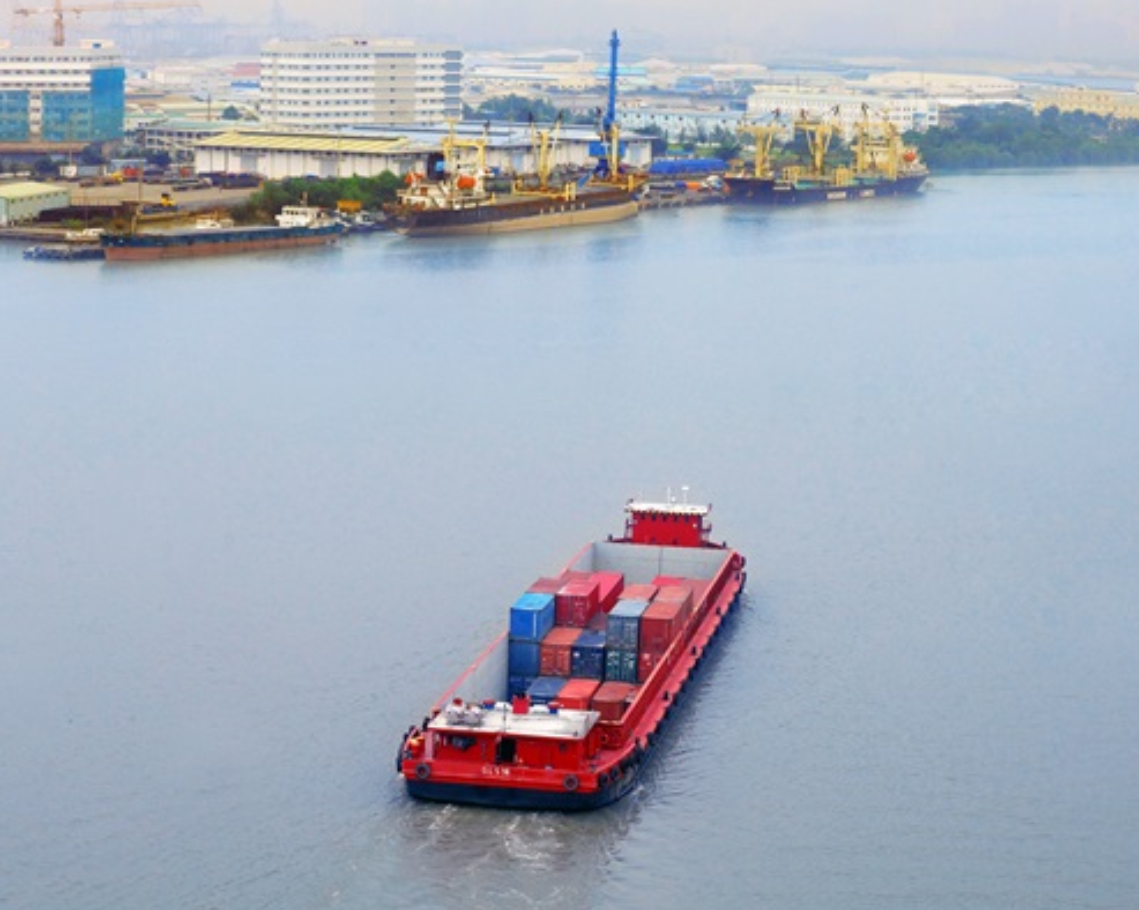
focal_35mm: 80
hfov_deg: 23.9
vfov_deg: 19.2
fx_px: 2696
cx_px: 601
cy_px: 450
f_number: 10
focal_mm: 70
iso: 640
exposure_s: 1/250
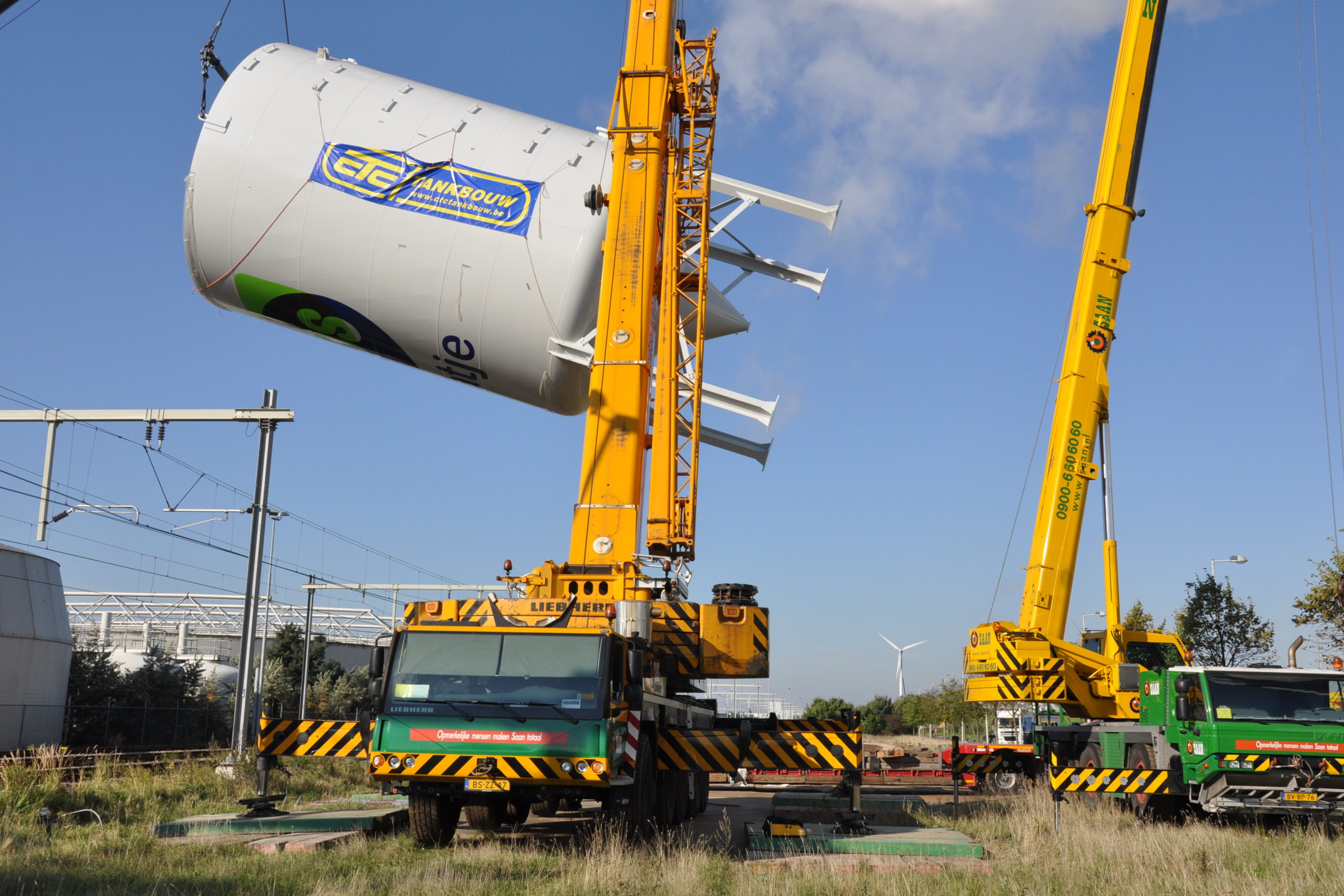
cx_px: 687
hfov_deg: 51.9
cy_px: 448
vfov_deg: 35.9
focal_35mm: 37
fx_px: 1381
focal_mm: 24
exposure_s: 1/500
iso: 320
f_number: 11
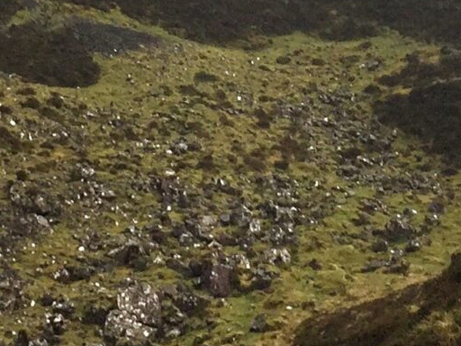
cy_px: -109
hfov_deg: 13.6
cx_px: 211
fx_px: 1931
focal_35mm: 145
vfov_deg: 10.0
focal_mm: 4.15
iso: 32
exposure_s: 1/112
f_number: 2.2
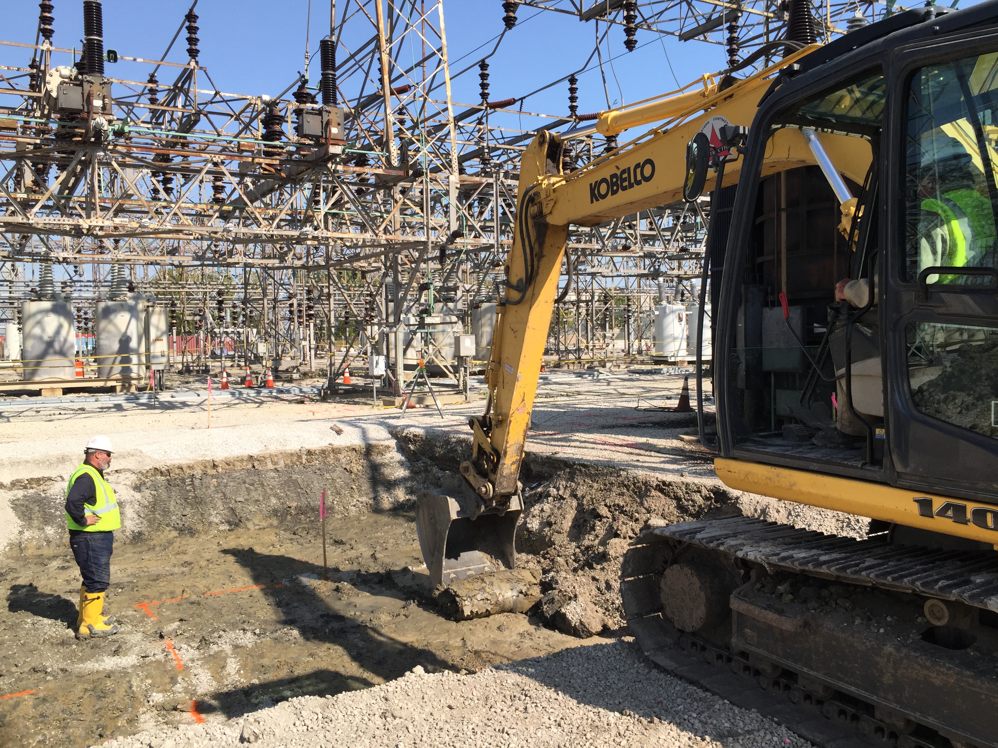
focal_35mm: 29
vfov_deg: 48.2
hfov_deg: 61.7
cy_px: 374
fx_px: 836
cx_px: 499
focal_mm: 4.15
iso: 32
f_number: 2.2
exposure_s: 1/746
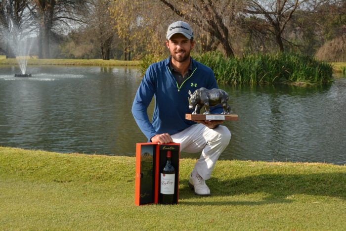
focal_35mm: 52
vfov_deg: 25.8
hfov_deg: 37.8
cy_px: 116
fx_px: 505
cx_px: 173
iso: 800
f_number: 7.1
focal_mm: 35
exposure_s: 1/2000
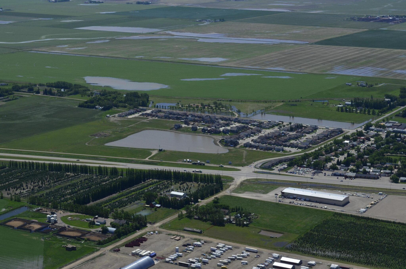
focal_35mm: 82
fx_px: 928
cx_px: 203
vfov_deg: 16.5
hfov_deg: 24.7
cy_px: 134
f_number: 10
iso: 400
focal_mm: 55
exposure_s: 1/1600
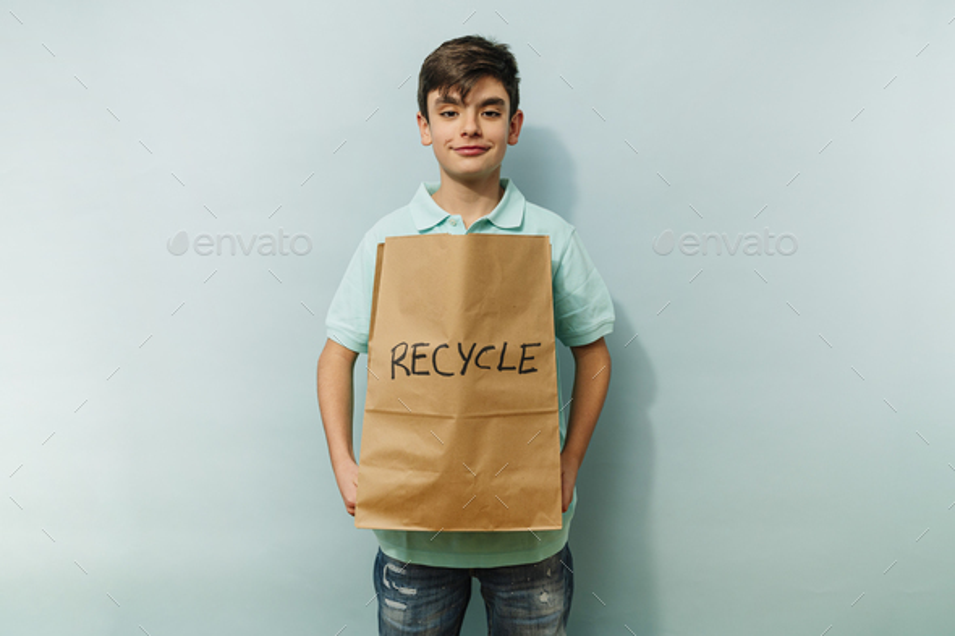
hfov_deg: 54.4
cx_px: 478
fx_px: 928
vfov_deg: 37.8
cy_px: 318
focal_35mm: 35
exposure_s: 1/80
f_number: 5.6
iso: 320
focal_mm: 35
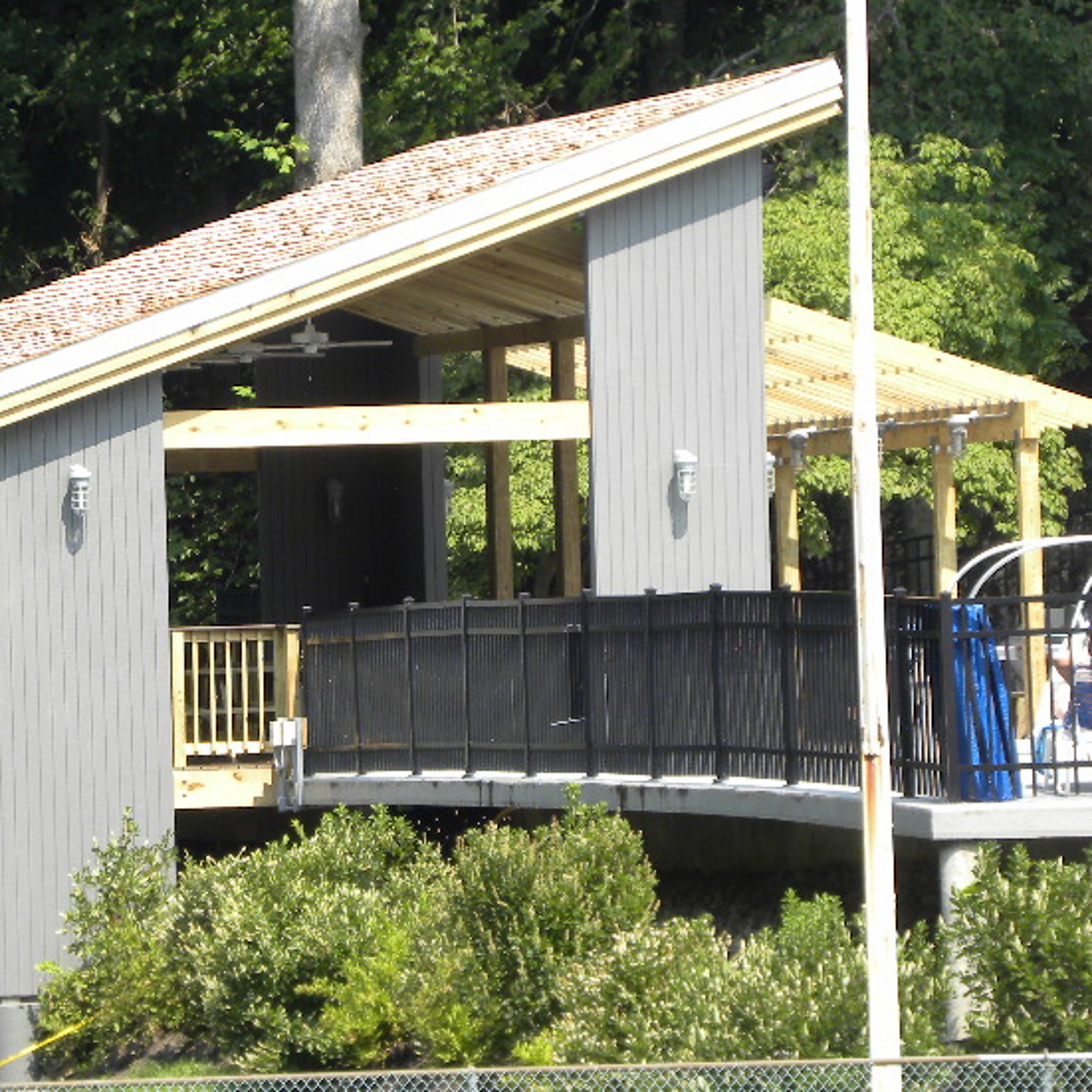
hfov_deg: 5.0
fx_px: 12420
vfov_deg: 5.0
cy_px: 521
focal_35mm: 348
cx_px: 315
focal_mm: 37.7
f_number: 5
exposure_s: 1/173
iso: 64
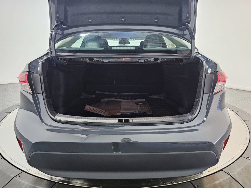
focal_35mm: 23
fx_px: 167
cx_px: 126
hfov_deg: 73.9
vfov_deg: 58.9
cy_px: 94
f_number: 1.7
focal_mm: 6.3
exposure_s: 1/24
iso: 640
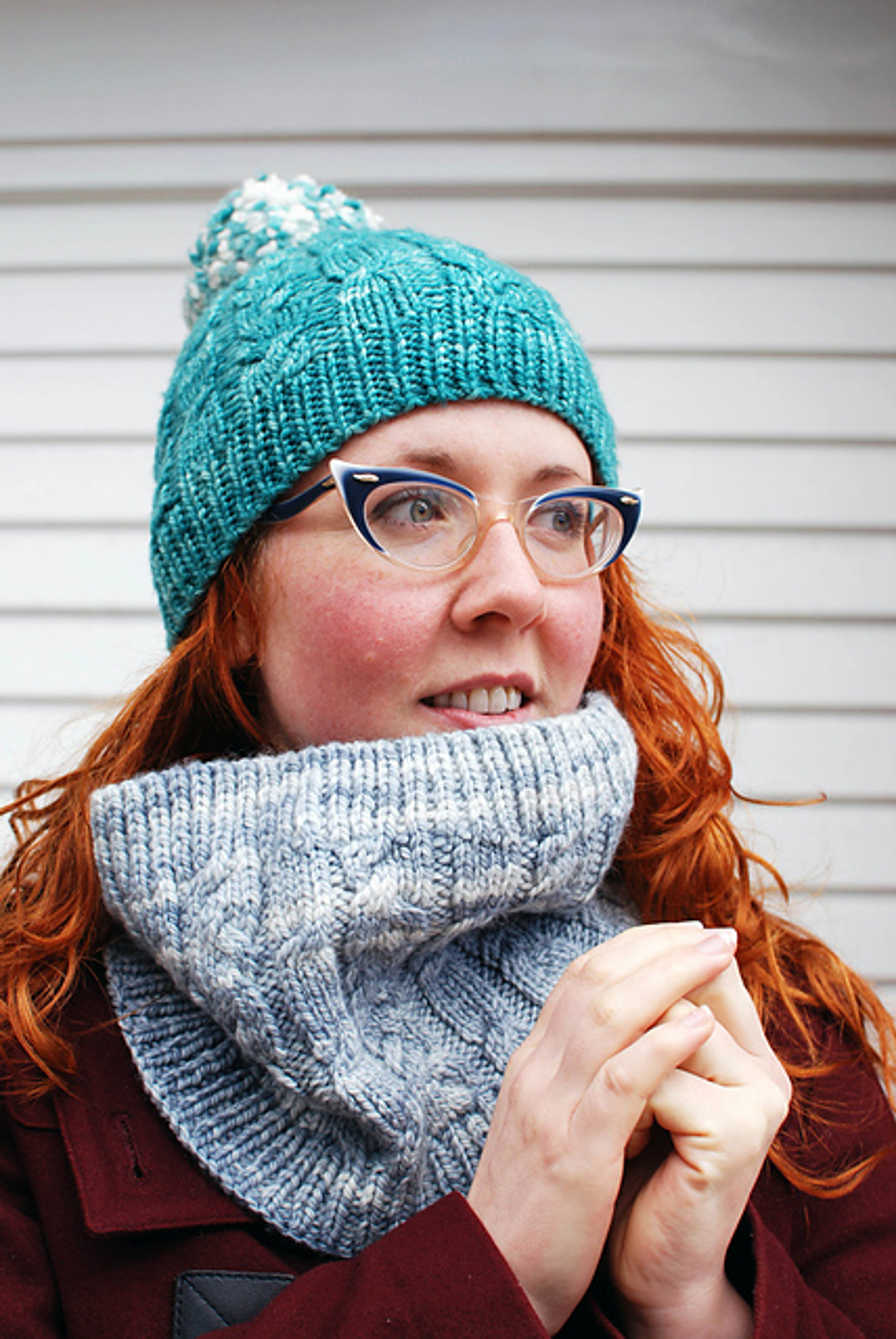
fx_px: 1956
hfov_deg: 25.8
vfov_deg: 37.8
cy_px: 670
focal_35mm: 52
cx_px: 448
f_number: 5
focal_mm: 35
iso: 125
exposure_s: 1/160
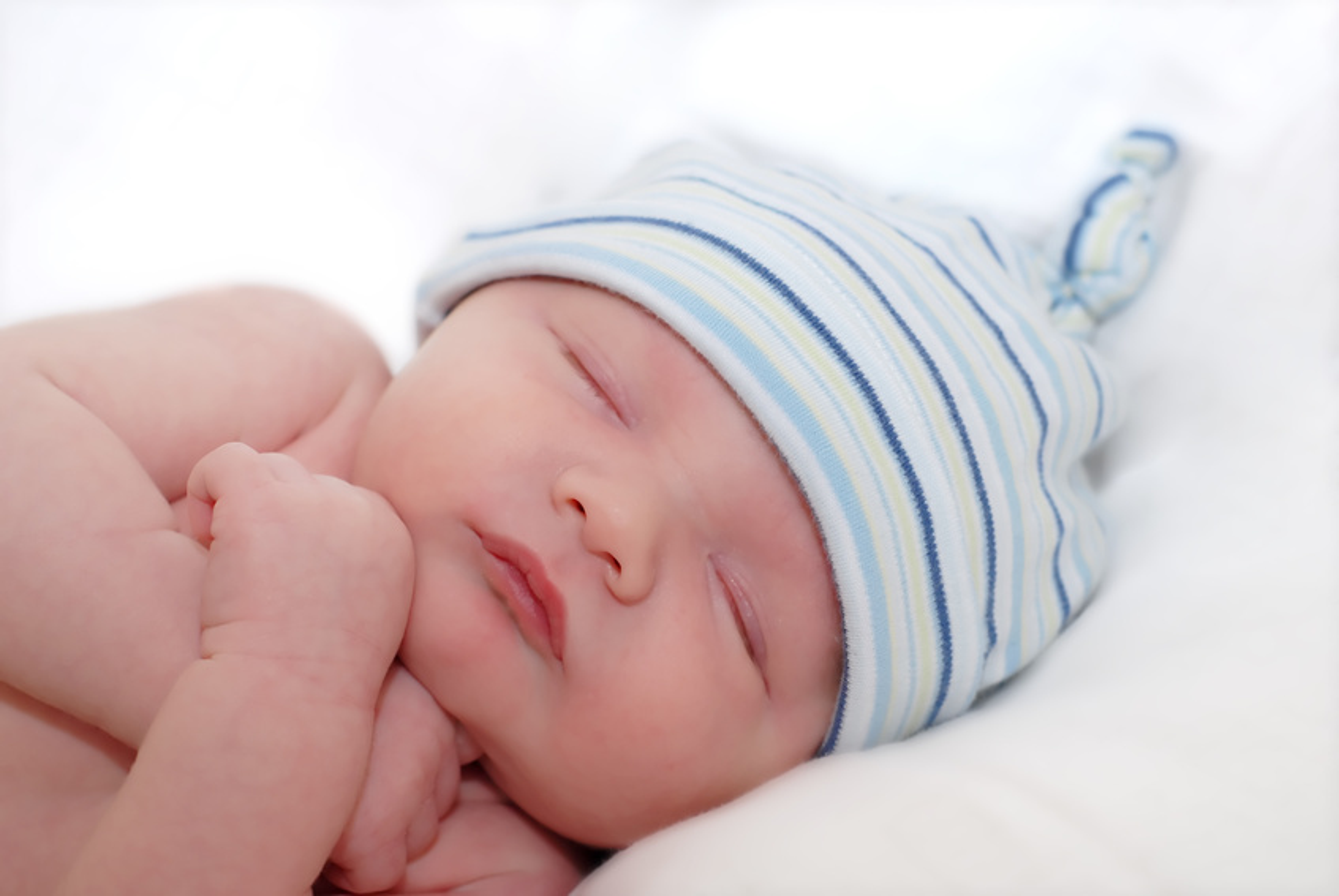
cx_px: 670
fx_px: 2793
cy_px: 448
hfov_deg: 27.0
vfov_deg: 18.2
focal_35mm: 75
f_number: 4.5
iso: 200
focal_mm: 50
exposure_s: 1/60
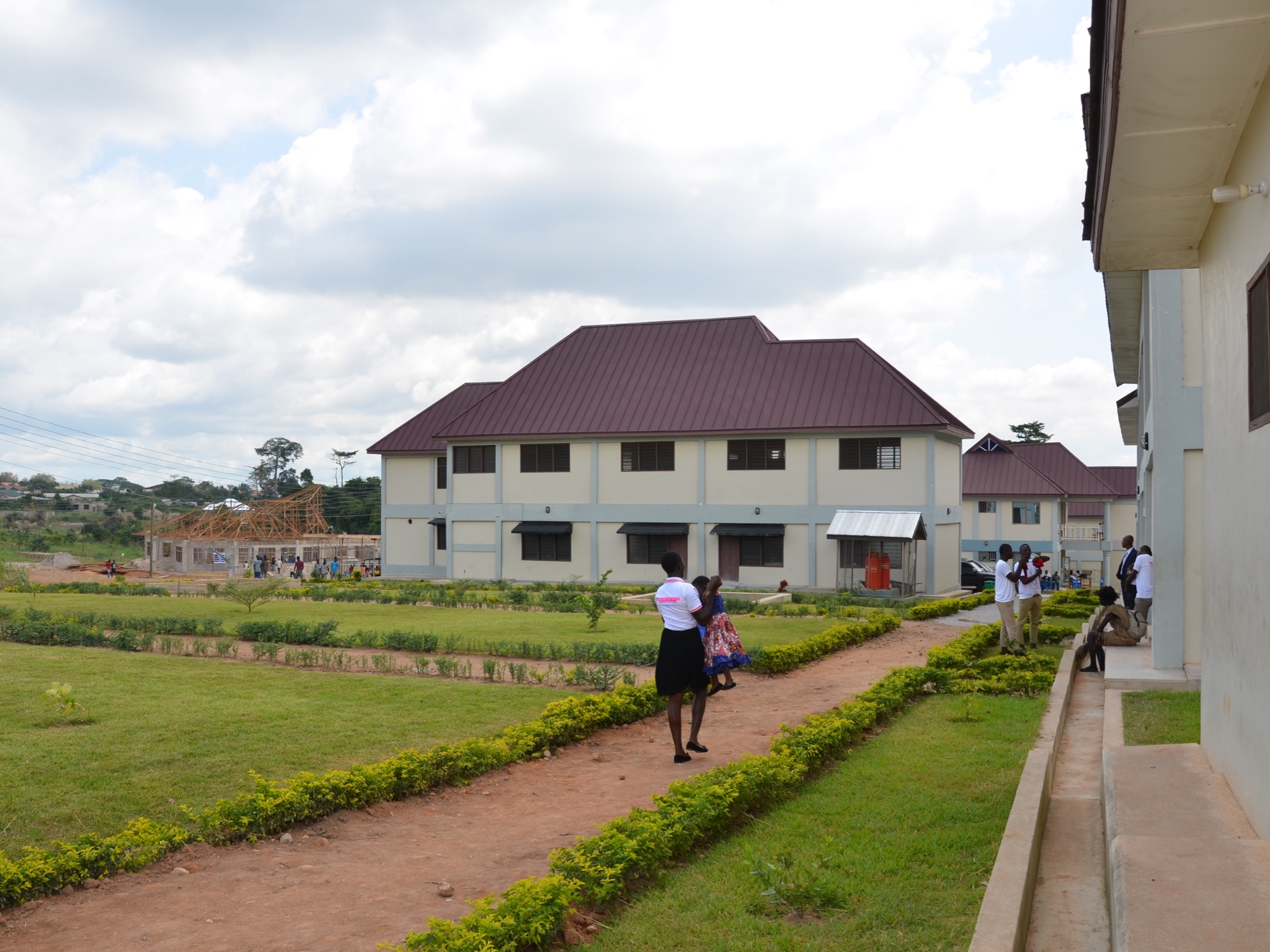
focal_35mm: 30
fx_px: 1101
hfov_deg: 59.9
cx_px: 667
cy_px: 478
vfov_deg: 46.8
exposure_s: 1/250
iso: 100
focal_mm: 18
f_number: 8
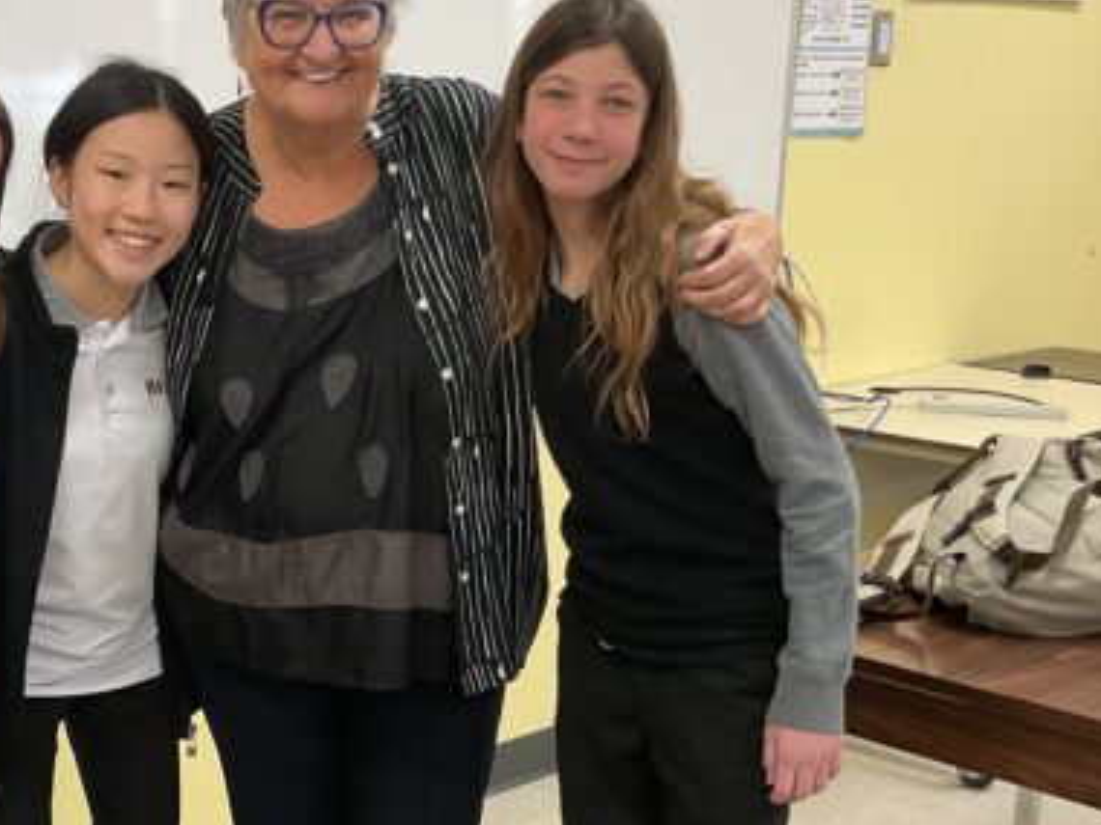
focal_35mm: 61
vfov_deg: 23.8
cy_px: 588
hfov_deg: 31.2
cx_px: 284
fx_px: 1940
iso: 64
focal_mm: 3
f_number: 1.8
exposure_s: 1/60
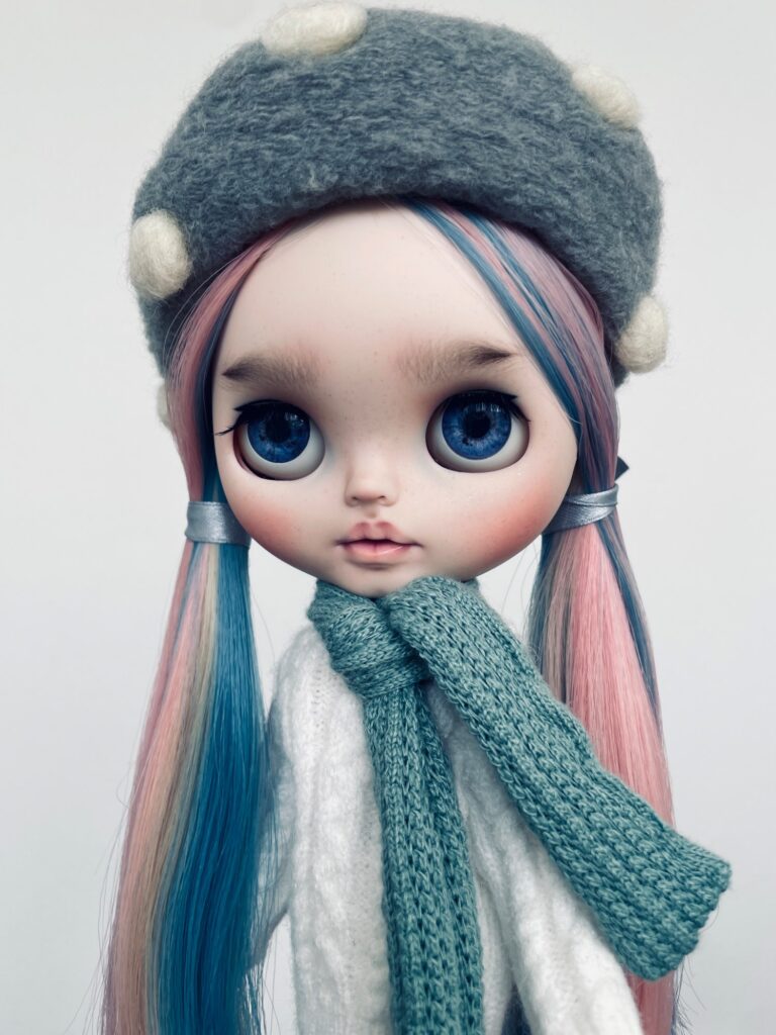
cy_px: 518
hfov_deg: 53.1
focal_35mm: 26
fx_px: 777
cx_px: 388
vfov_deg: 67.3
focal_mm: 4.2
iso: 32
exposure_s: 1/216
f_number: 1.6
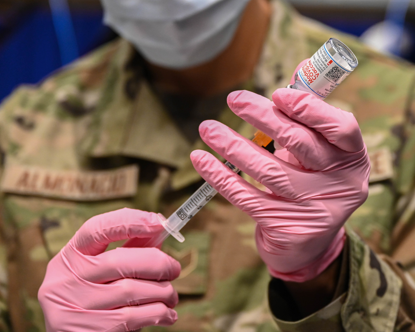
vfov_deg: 19.4
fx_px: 970
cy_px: 122
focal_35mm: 79
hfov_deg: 23.9
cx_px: 306
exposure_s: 1/125
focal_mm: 55
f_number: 3.2
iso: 2500
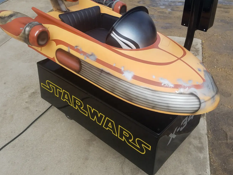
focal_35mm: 38
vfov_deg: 37.2
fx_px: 256
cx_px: 122
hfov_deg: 49.0
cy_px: 56
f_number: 1.7
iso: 50
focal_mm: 4.2
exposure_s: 1/2300
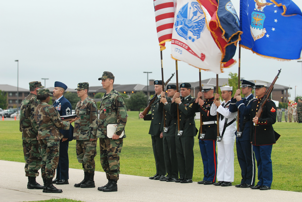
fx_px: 882
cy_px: 101
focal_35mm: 105
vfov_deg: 13.1
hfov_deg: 19.4
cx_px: 151
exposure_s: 1/125
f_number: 3.5
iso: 400
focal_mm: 70
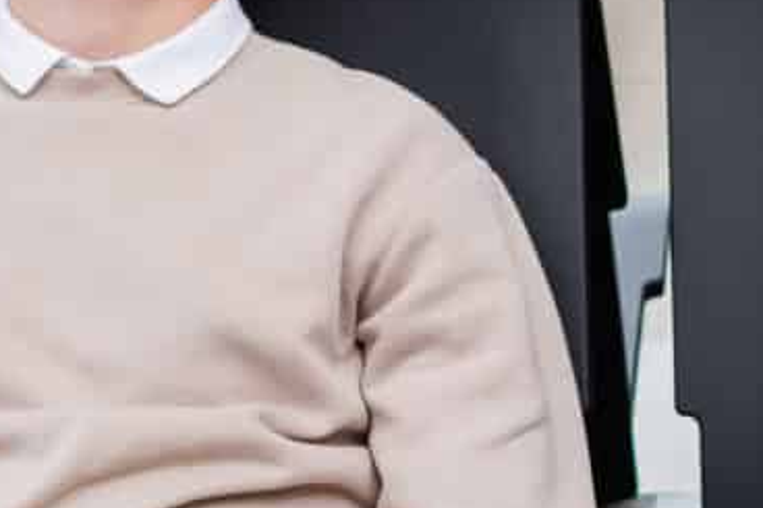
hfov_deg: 10.3
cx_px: 1039
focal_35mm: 195
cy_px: 756
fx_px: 4131
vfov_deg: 6.9
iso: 250
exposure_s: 1/250
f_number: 2.8
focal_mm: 35
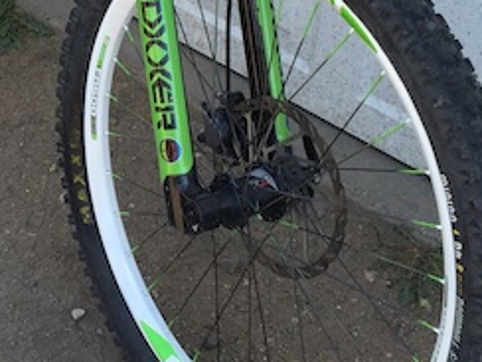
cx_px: 12
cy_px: -57
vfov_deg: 15.1
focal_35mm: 95
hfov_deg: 20.1
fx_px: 1323
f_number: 2.2
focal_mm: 4.15
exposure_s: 1/350
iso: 32
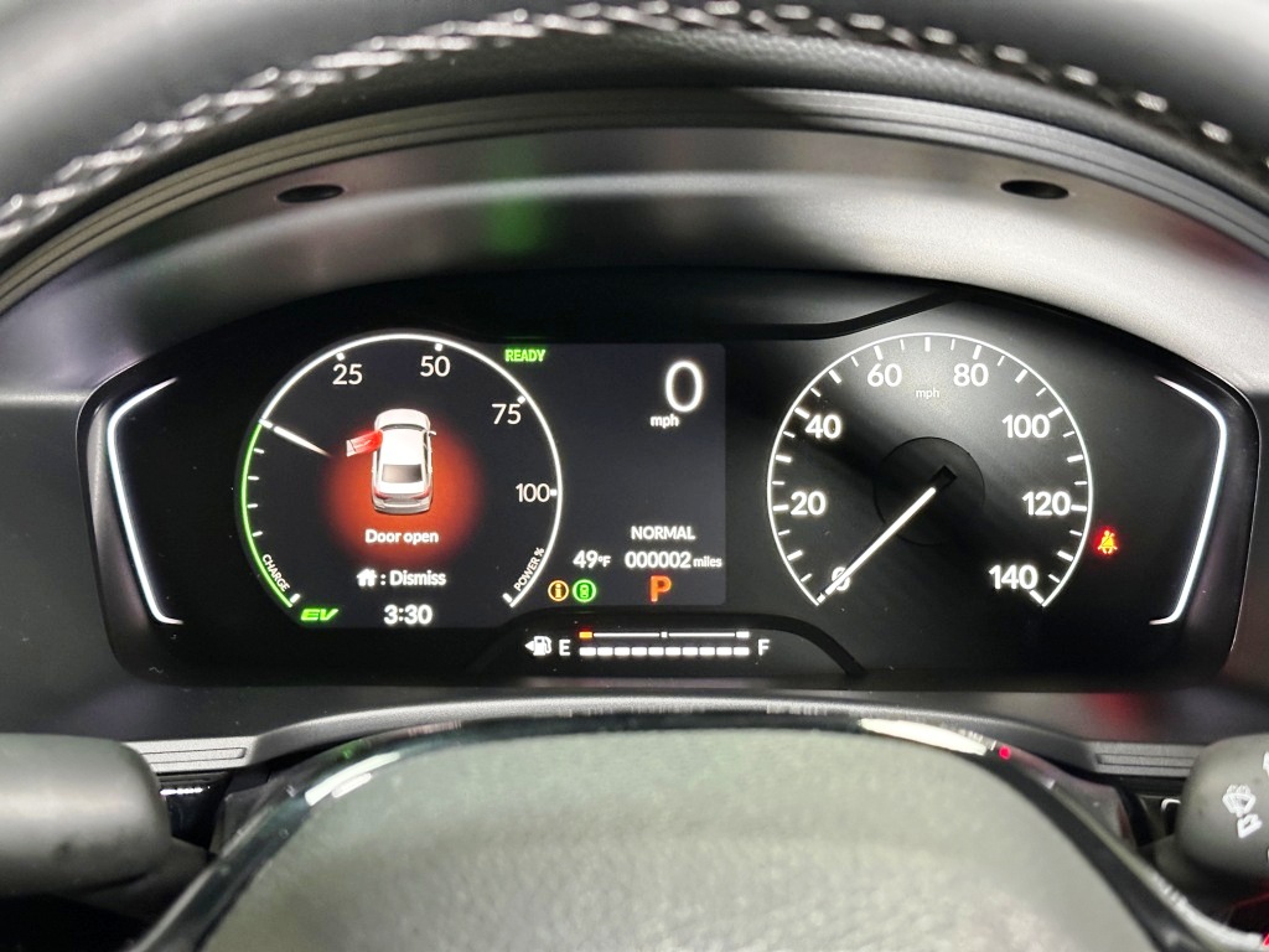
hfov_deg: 39.7
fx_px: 1760
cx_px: 634
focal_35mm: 48
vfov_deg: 30.3
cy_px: 476
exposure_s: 1/30
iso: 640
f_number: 1.78
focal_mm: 6.86
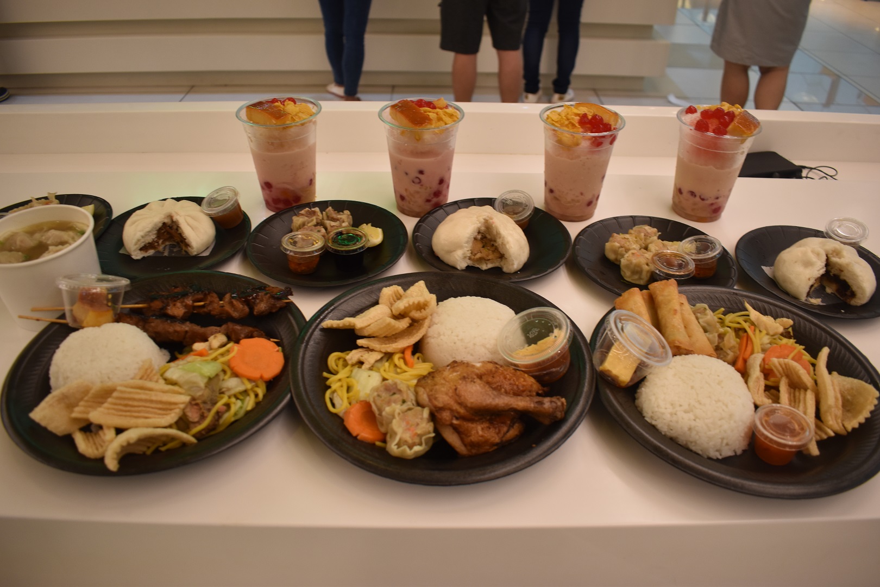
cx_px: 440
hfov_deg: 67.4
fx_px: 660
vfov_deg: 47.9
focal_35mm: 27
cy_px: 294
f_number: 4
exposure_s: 1/80
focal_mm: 18
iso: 400
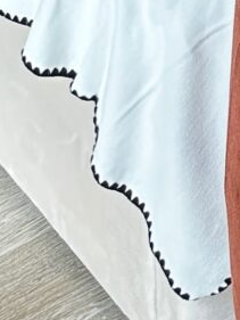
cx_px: 638
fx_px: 1617
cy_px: -665
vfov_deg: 9.0
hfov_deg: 7.7
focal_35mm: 175
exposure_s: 1/121
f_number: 1.78
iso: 80
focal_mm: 6.86
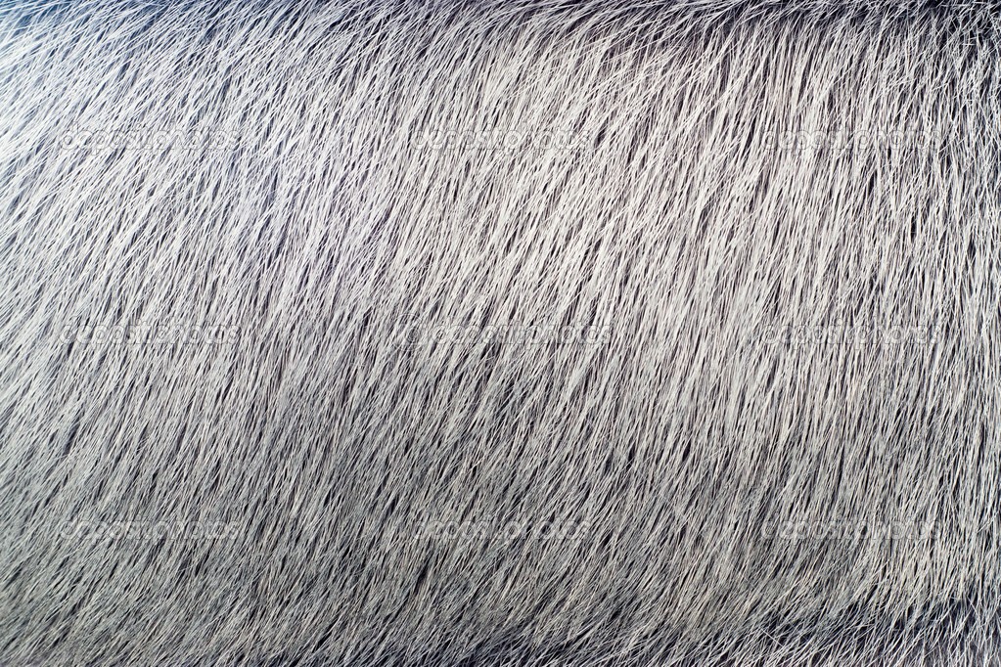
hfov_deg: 27.0
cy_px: 334
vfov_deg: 18.2
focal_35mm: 75
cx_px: 500
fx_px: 2085
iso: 100
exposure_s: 5
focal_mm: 50
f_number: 8
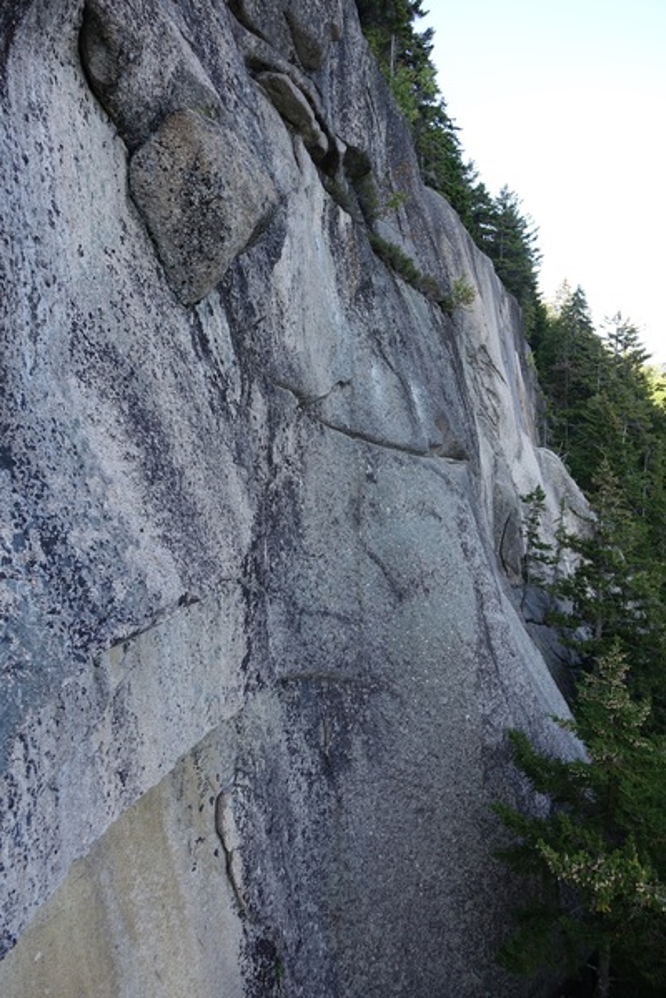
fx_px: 666
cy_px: 499
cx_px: 333
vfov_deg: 73.7
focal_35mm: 24
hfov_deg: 53.1
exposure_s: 1/200
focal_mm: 8.81
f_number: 3.2
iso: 125
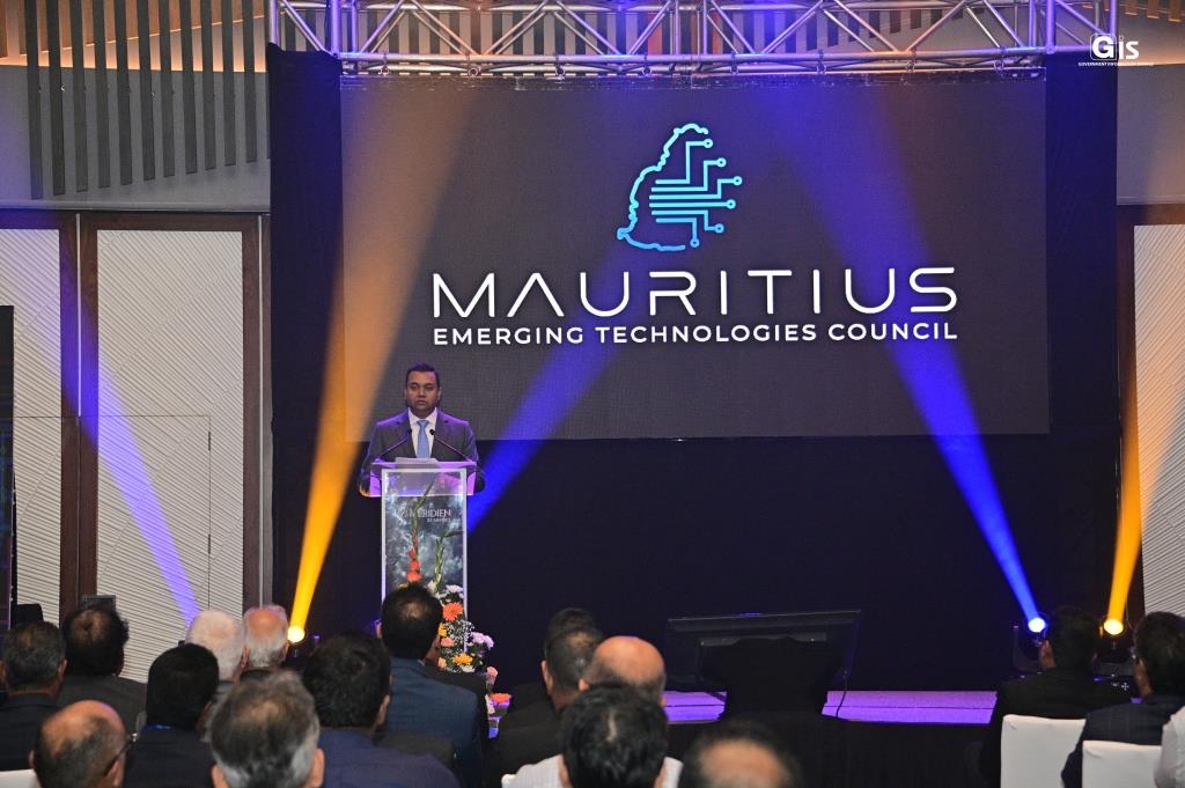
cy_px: 394
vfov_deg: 17.5
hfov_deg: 26.0
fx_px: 2565
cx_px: 592
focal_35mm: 78
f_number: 5.6
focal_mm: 78
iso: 4000
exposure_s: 1/200
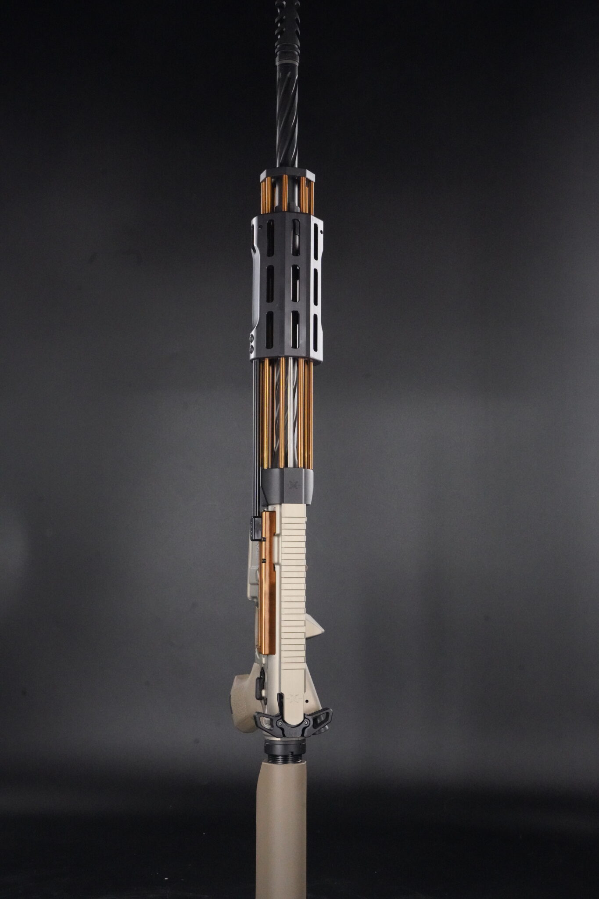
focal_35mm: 50
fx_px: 1248
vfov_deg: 39.6
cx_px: 300
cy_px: 450
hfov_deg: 27.0
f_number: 14
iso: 12800
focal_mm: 50
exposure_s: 1/320
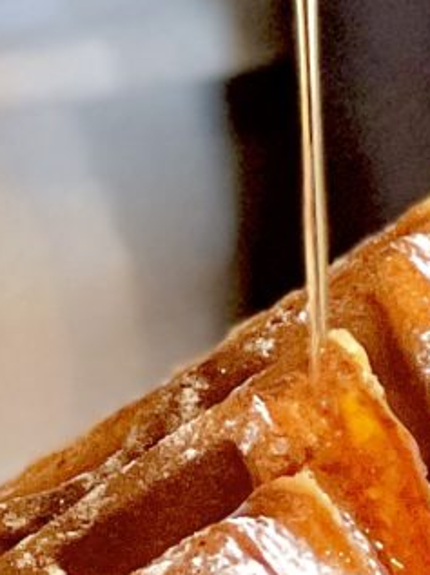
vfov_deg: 4.0
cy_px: 73
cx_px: 804
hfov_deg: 3.0
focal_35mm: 498
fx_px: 8265
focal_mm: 9
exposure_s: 1/100
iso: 200
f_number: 2.8
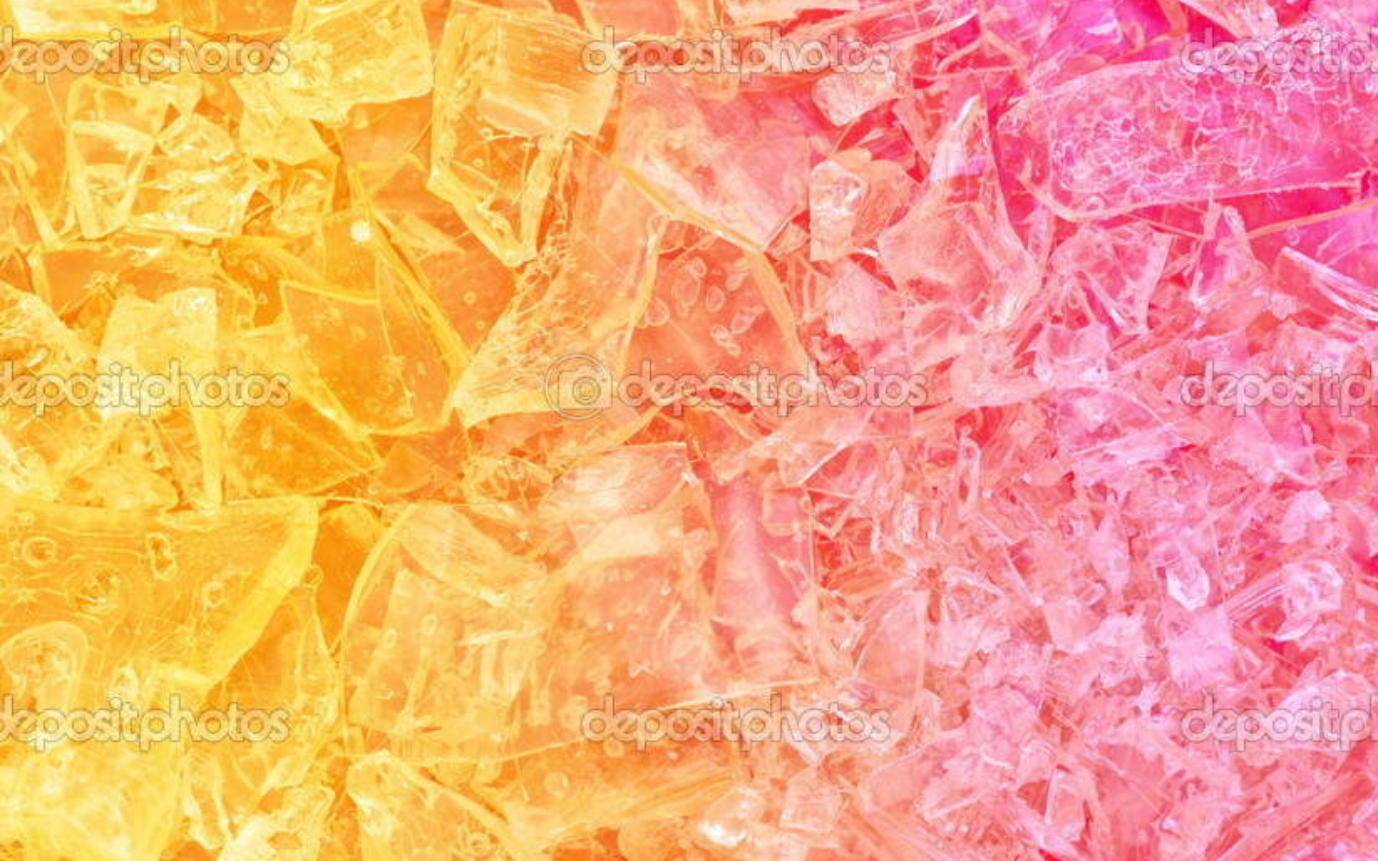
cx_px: 736
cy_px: 389
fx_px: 6421
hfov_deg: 12.2
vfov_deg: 7.7
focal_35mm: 171
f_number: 11
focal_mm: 90
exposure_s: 30
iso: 200
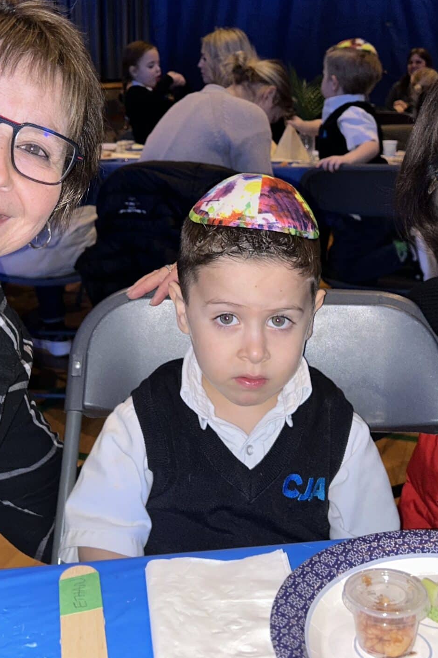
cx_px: 160
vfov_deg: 40.1
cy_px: 258
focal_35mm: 49
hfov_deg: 27.4
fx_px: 894
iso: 32
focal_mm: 5.7
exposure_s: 1/5
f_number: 1.5
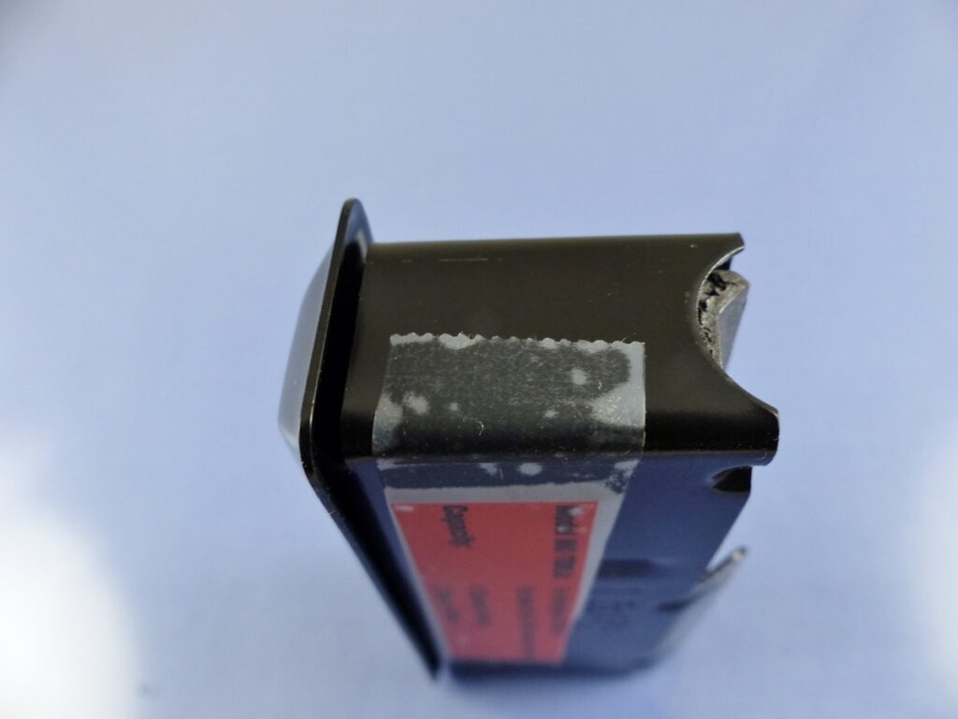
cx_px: 479
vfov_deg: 54.9
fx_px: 692
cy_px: 360
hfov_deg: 69.4
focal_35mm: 25
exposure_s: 1/60
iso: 200
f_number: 2.8
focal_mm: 4.5
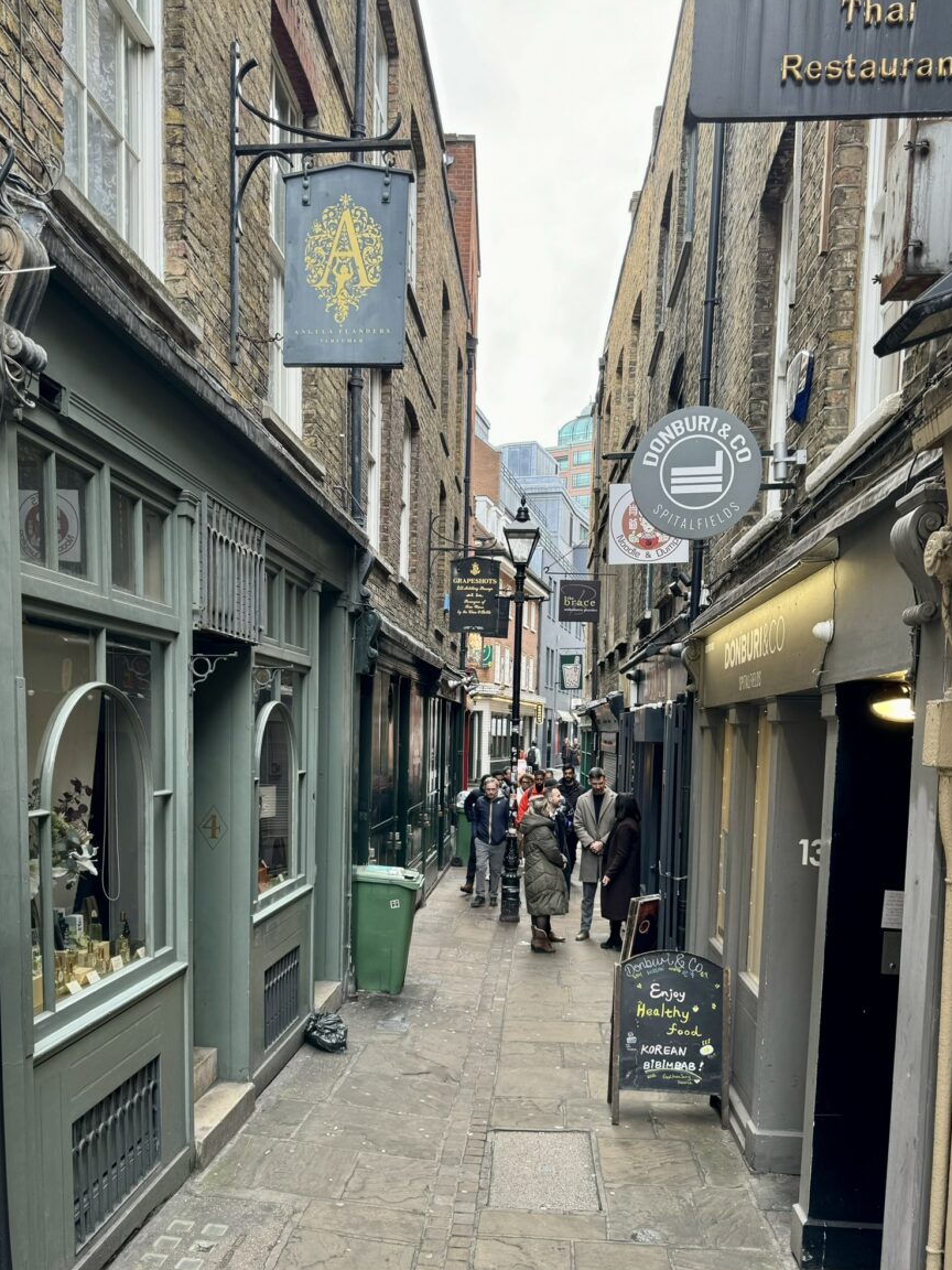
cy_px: 636
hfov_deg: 54.9
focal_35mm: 25
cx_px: 458
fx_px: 917
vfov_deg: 69.4
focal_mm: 6.86
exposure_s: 1/100
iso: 80
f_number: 1.78
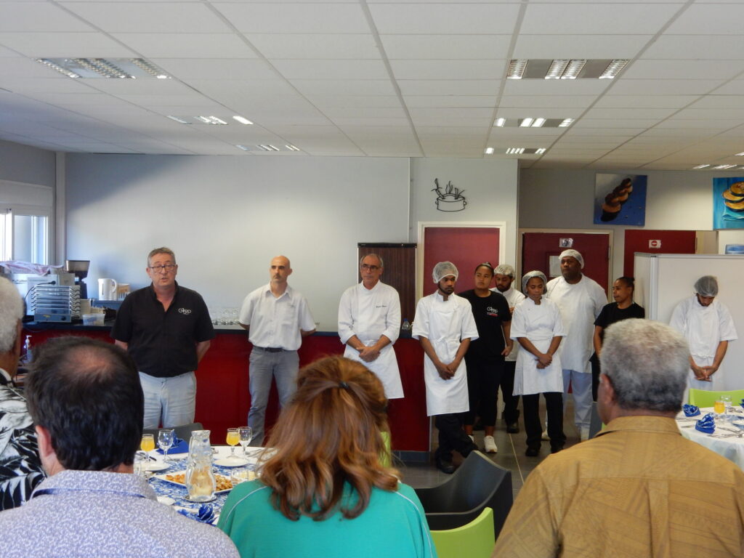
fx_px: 1096
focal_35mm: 51
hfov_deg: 37.5
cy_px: 279
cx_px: 372
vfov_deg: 28.6
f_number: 4.5
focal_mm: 9
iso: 280
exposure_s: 1/30
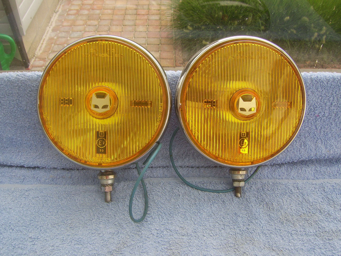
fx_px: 374
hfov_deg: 49.0
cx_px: 170
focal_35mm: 38
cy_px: 128
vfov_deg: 37.7
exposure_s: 1/100
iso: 50
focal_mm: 7.8
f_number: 4.5
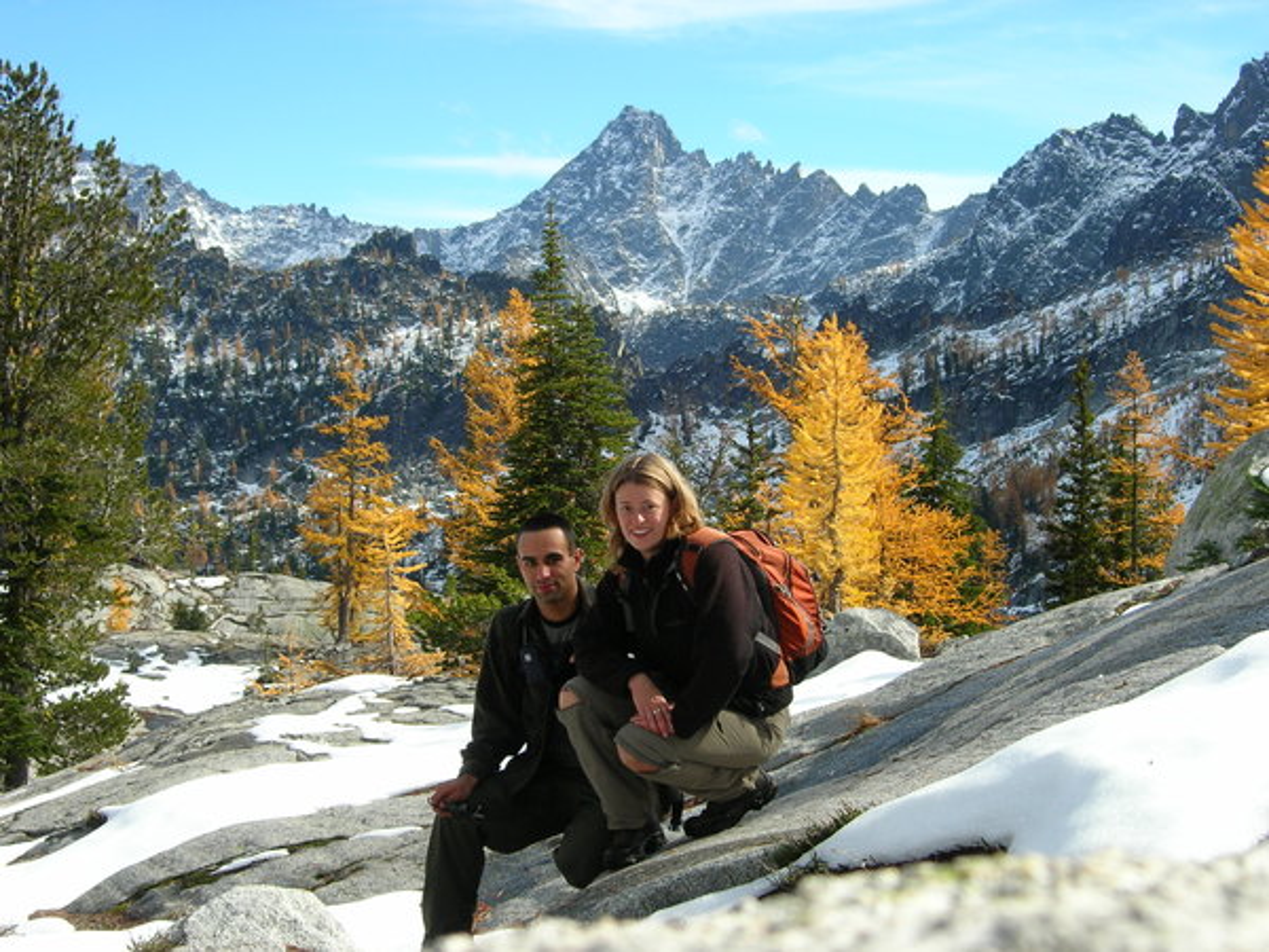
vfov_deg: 24.0
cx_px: 634
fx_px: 2236
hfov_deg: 31.7
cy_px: 476
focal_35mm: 61
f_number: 5.9
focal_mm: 12.7
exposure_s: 1/224
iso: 64
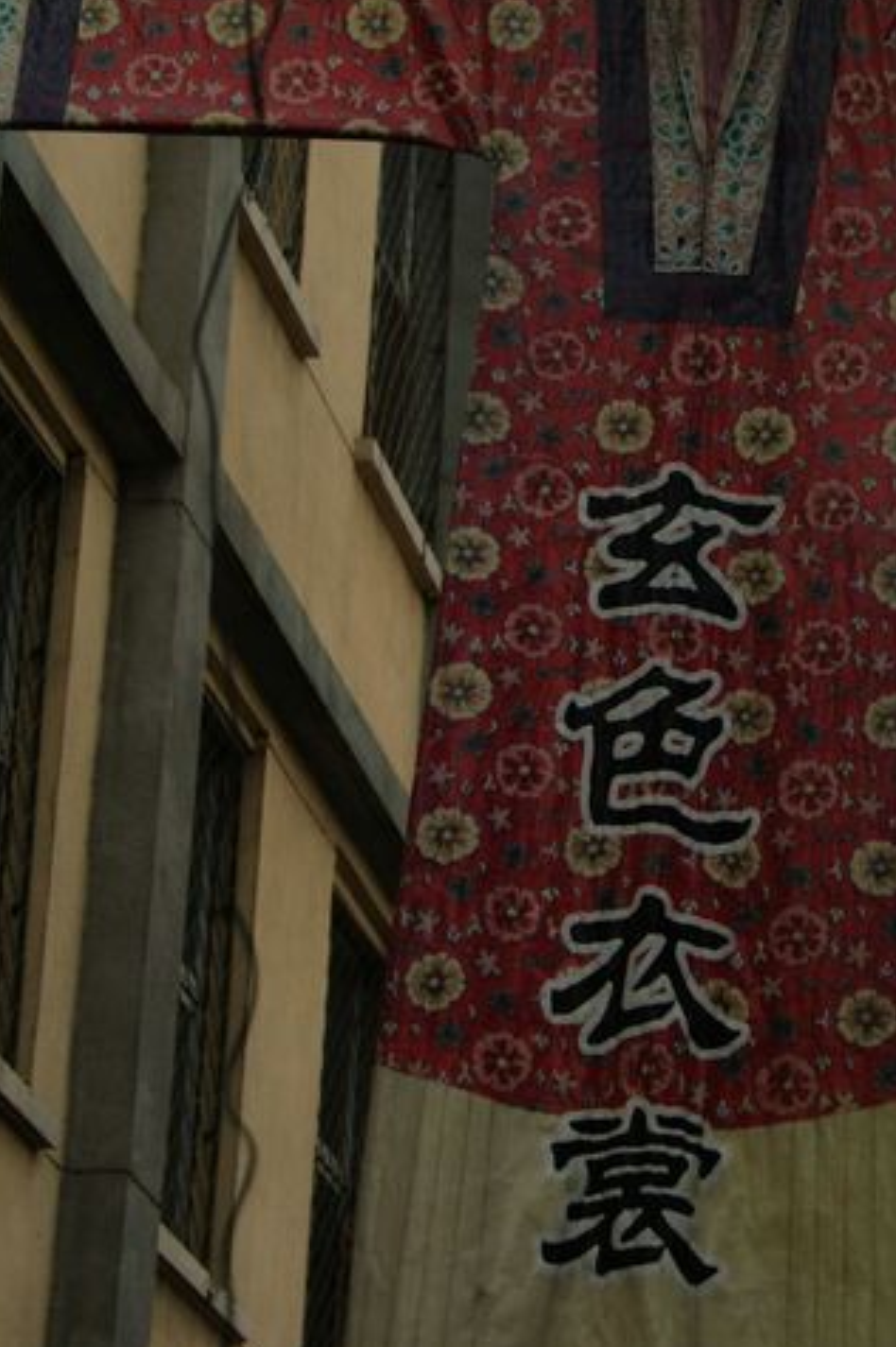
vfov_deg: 14.4
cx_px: 800
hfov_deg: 9.6
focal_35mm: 142
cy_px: 353
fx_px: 5311
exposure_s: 1/160
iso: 100
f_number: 6.3
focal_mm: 45
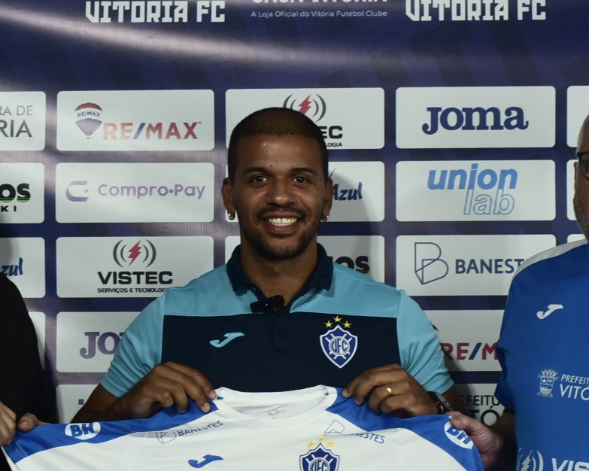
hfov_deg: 14.2
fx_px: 2370
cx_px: 251
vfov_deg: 11.3
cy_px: 359
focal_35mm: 136
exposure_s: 1/80
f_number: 4.5
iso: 1250
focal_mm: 70
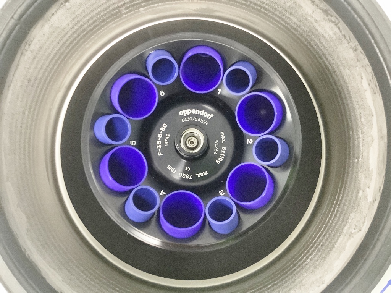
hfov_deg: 58.4
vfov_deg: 45.4
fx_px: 350
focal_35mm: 31
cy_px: 146
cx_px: 196
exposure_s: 1/17
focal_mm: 3.3
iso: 640
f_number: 2.4
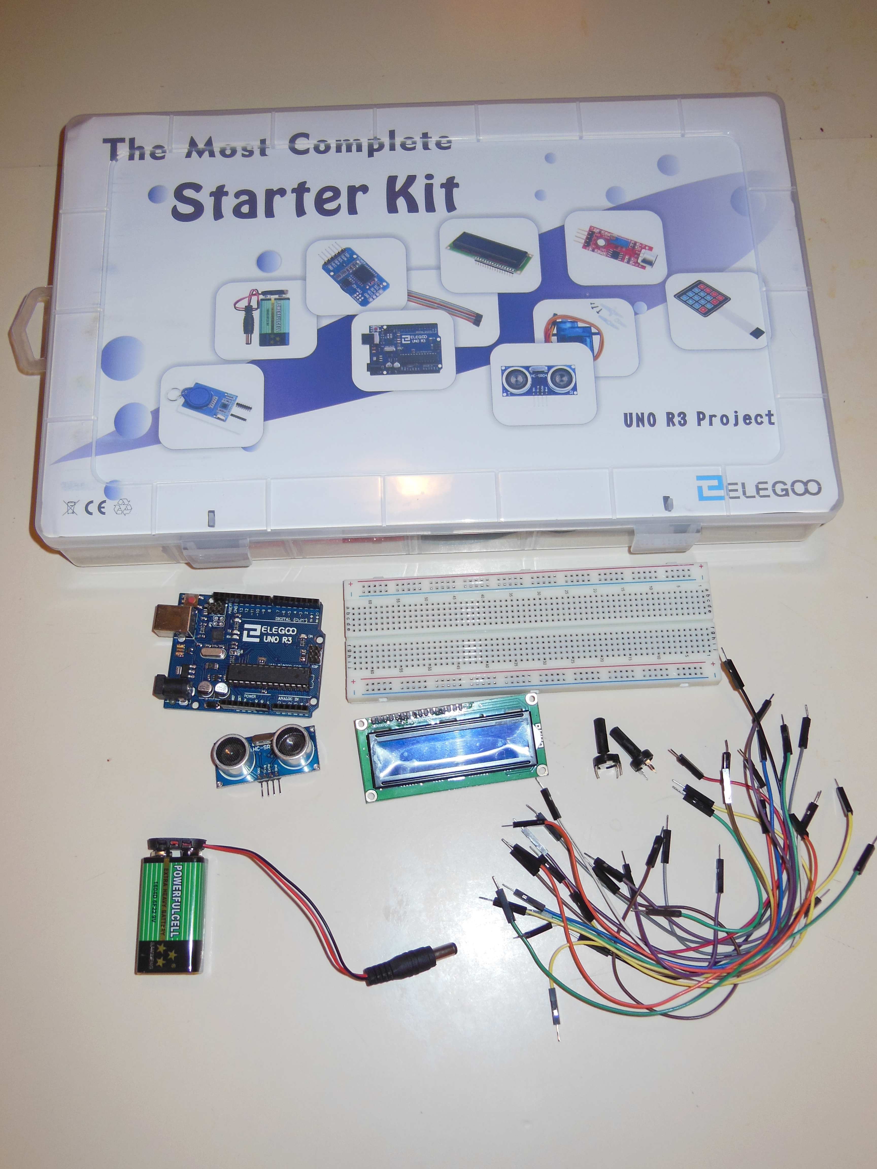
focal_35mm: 34
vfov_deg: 54.0
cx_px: 438
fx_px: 1149
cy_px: 584
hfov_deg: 41.8
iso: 125
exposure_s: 1/30
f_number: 3.9
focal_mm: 6
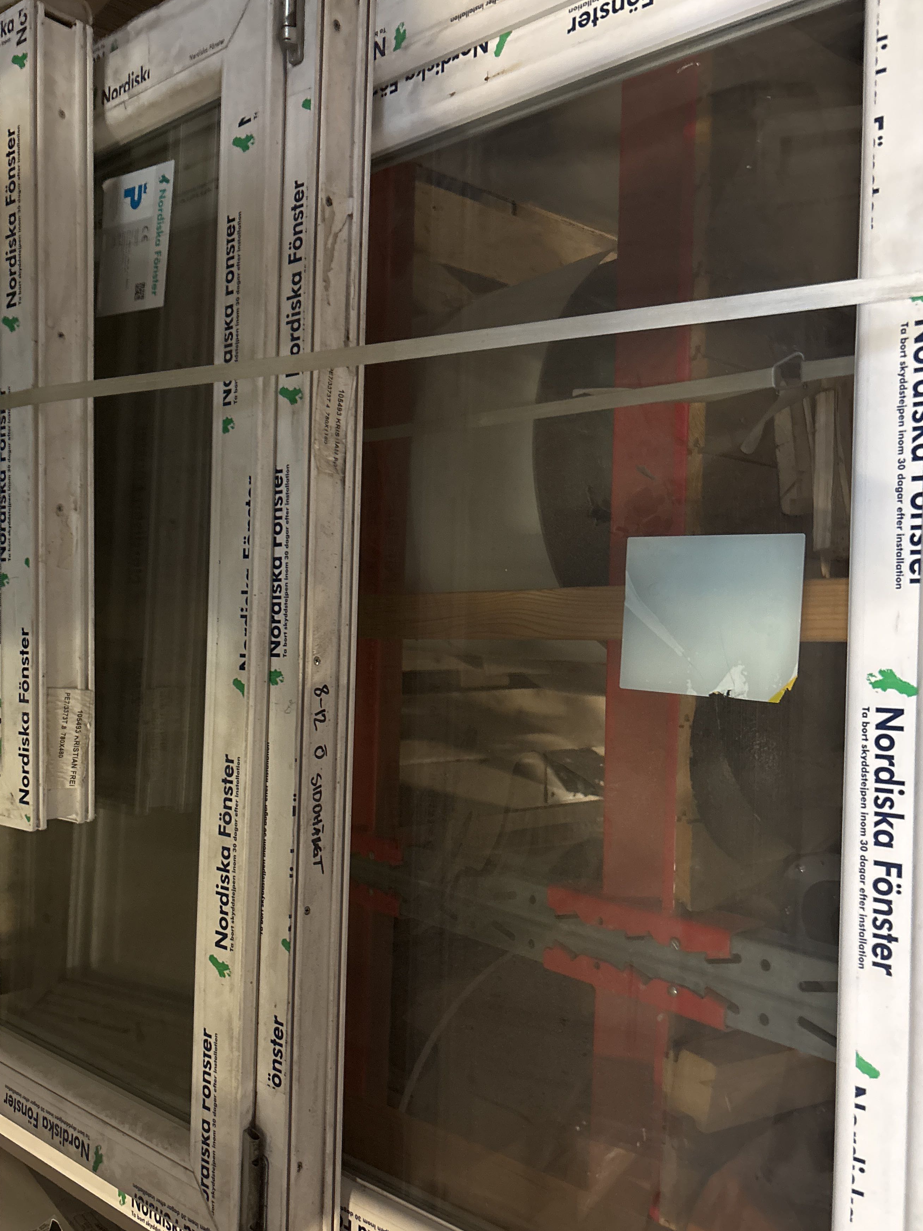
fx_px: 1066
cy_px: 651
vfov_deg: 59.9
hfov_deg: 46.7
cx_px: 398
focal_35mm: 30
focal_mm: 5.96
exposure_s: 1/25
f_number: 1.6
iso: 640
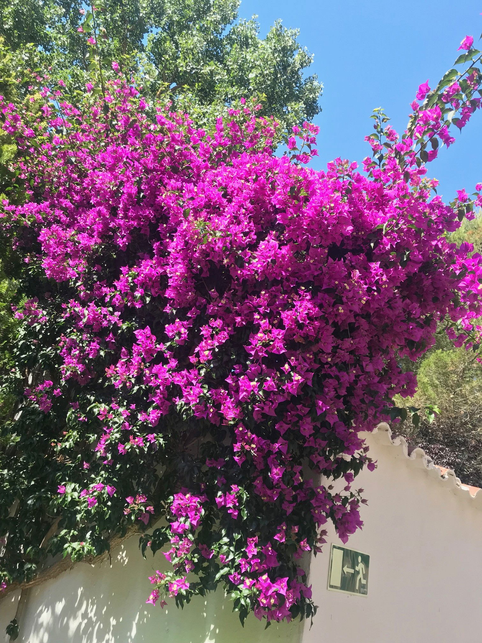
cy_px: 322
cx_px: 241
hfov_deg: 49.7
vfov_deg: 63.4
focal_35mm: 28
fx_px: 520
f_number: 1.8
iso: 20
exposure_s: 1/580
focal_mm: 3.99
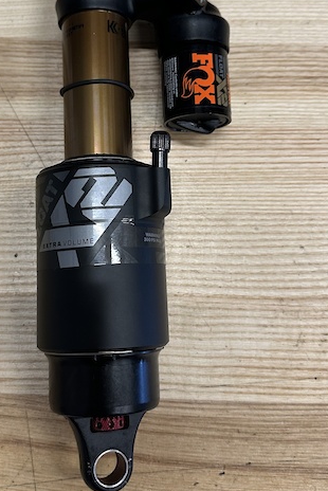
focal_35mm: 43
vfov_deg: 44.9
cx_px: 135
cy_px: 176
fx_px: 587
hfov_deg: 31.2
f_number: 1.78
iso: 200
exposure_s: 1/120
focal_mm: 6.86
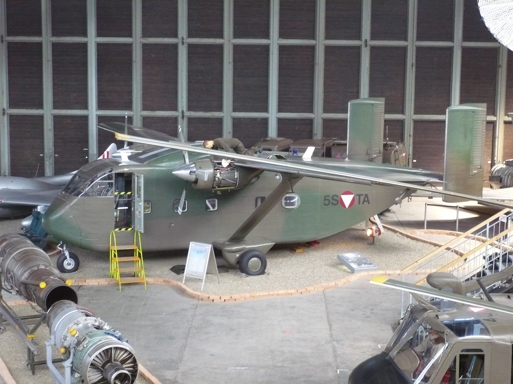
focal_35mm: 70
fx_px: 1037
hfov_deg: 27.8
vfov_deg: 21.0
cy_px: 192
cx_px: 256
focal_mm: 11.5
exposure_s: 1/30
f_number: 4
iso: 400
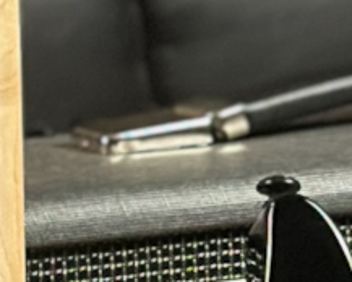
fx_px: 4609
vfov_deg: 3.5
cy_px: 177
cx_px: -37
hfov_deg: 4.4
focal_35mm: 442
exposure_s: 1/40
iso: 400
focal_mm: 6.86
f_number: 1.8
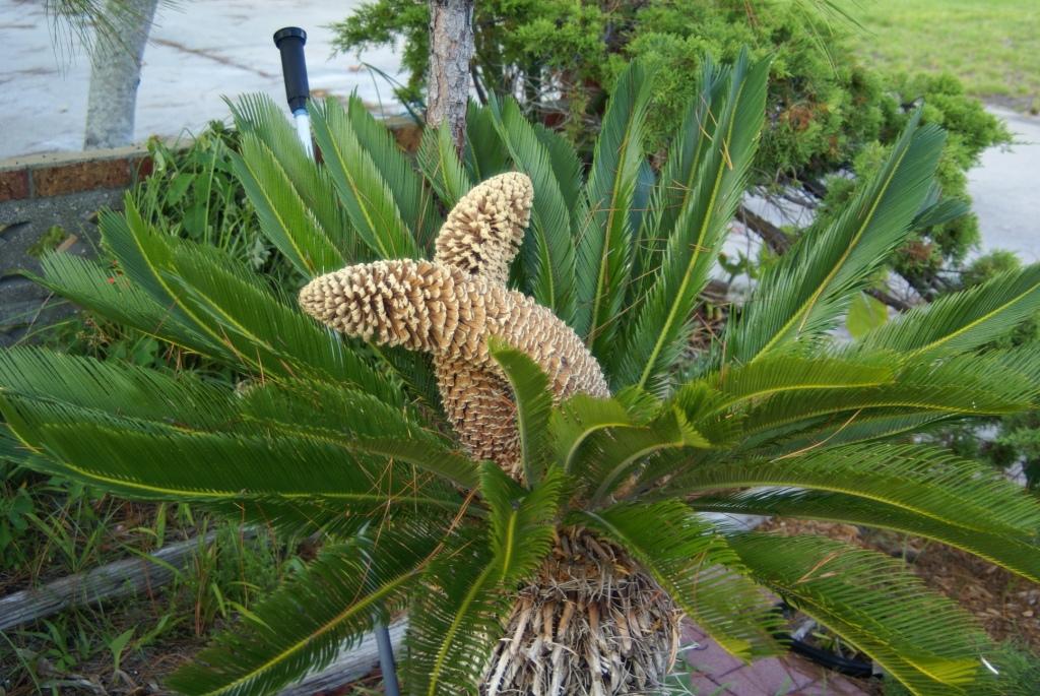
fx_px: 1518
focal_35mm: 52
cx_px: 520
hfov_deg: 37.8
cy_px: 348
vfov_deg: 25.8
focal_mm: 35
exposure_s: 1/60
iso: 100
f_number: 3.5
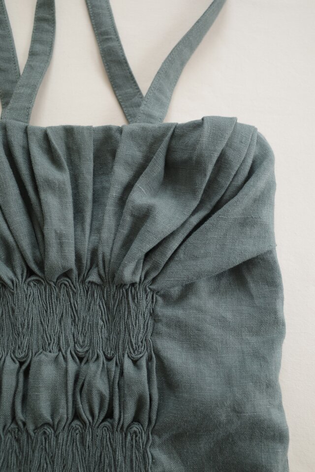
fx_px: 367
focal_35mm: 28
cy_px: 236
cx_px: 158
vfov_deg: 65.5
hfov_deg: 46.4
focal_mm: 18.3
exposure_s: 1/30
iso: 400
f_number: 2.8
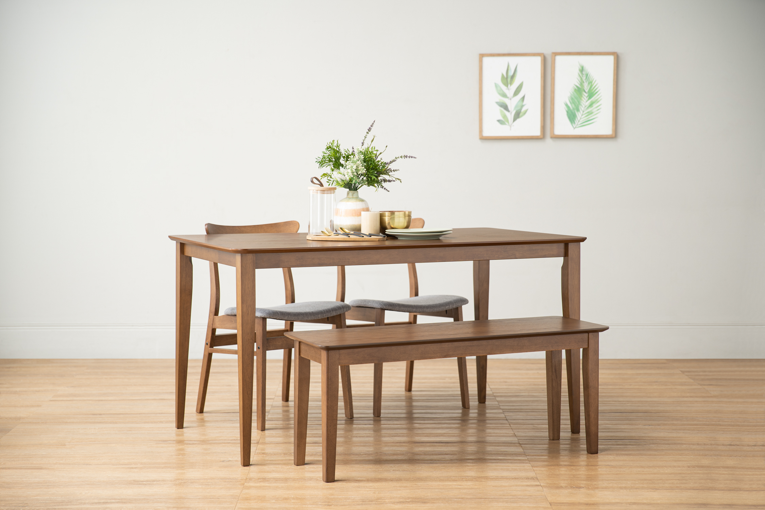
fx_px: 1487
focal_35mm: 70
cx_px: 382
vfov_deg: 19.5
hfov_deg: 28.8
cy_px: 255
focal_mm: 70
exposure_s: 1/100
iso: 125
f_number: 13
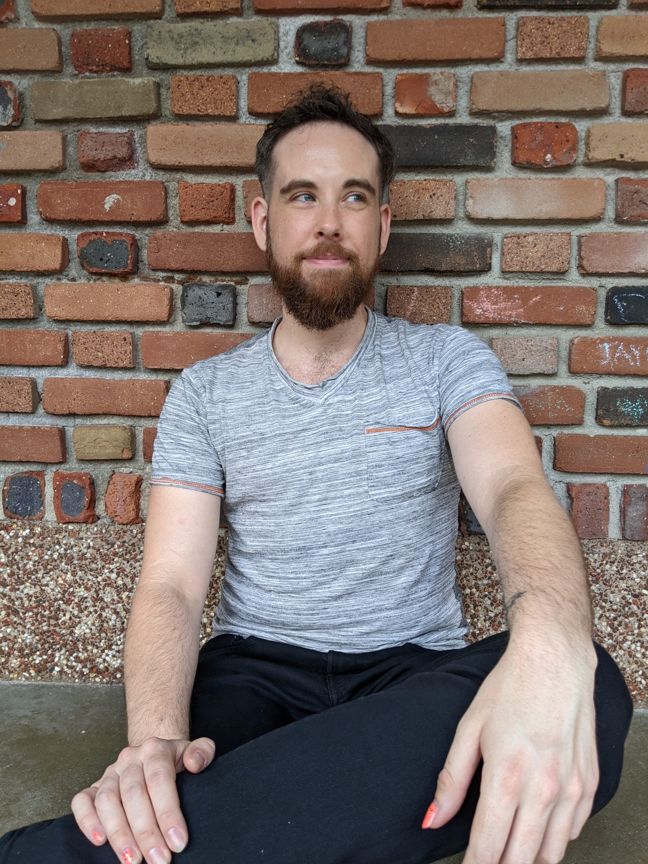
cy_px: 432
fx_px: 674
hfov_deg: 51.4
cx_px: 324
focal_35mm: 27
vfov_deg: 65.3
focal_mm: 4.44
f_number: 1.8
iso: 60
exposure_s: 1/97.4
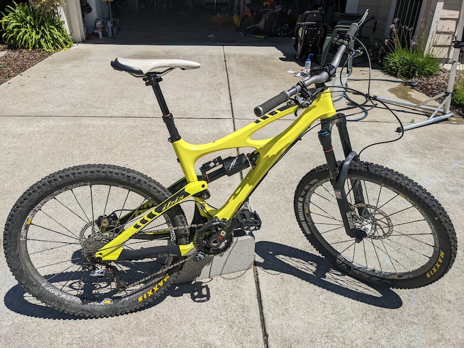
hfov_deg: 65.3
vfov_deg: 51.4
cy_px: 174
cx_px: 232
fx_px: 362
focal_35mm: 27
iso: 55
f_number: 1.73
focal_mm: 4.38
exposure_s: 1/5882
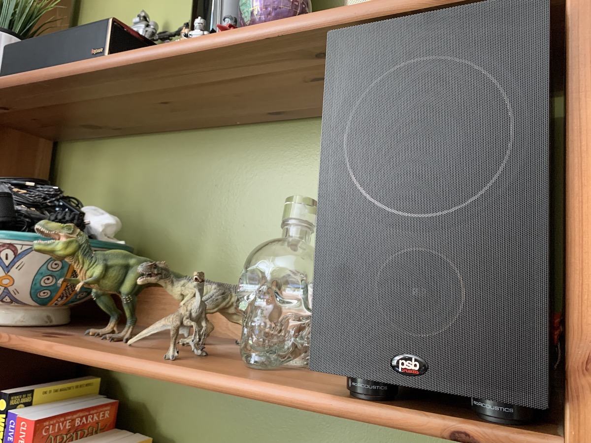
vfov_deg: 53.1
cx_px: 296
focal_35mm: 26
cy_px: 222
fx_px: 444
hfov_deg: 67.3
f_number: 1.8
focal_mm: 4.25
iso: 400
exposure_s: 1/40
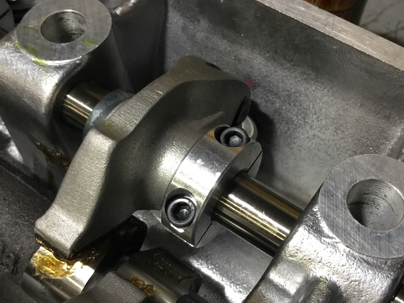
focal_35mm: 40
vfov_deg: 35.8
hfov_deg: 46.7
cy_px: 187
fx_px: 467
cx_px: 224
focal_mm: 3.3
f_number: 2.4
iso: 50
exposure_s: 1/30
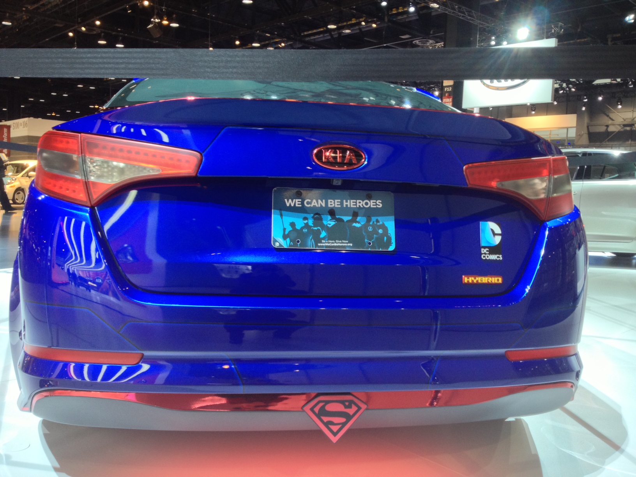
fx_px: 643
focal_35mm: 35
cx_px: 318
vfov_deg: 40.7
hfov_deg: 52.6
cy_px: 238
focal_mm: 4.28
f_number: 2.4
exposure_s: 1/20
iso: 100
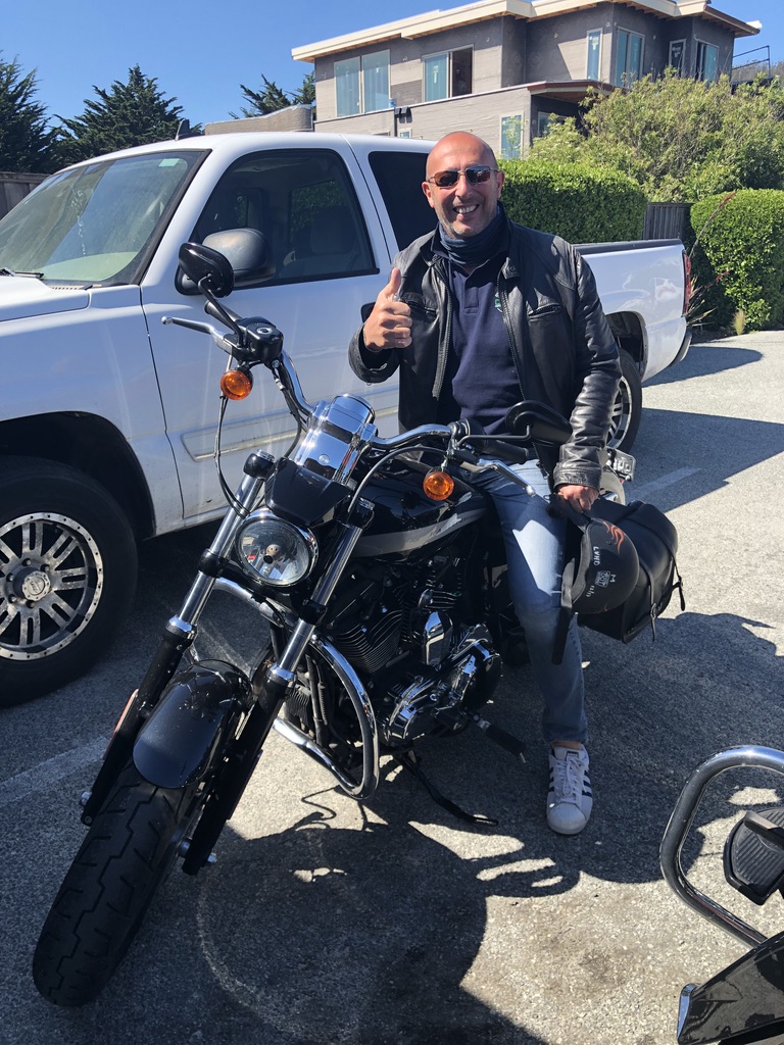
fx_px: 846
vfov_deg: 63.4
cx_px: 392
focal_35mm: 28
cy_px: 522
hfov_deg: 49.7
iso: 20
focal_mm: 4
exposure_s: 1/665
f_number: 1.8
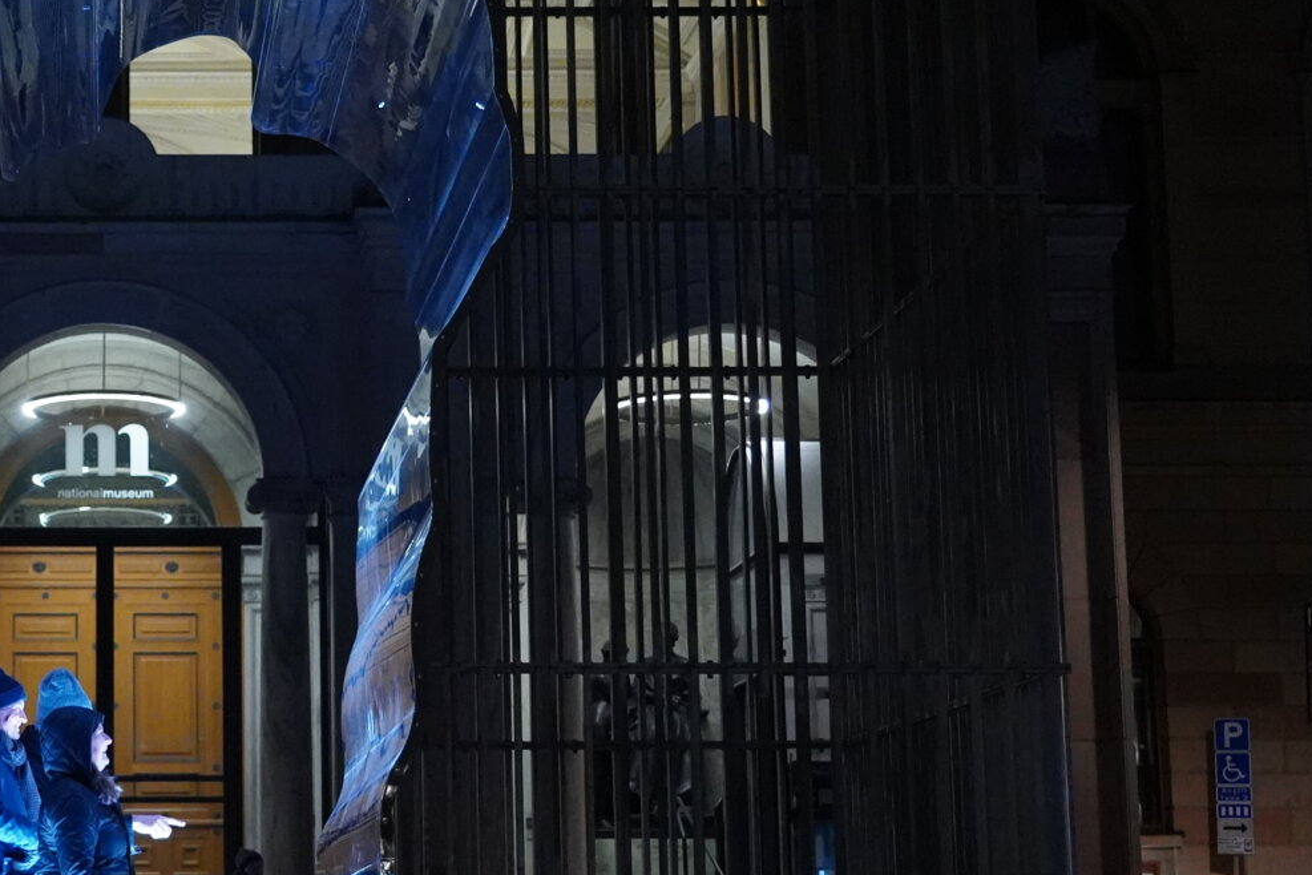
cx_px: 105
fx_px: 3025
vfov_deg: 16.5
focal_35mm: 83
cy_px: 443
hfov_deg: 23.7
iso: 10000
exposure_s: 1/100
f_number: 4
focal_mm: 40
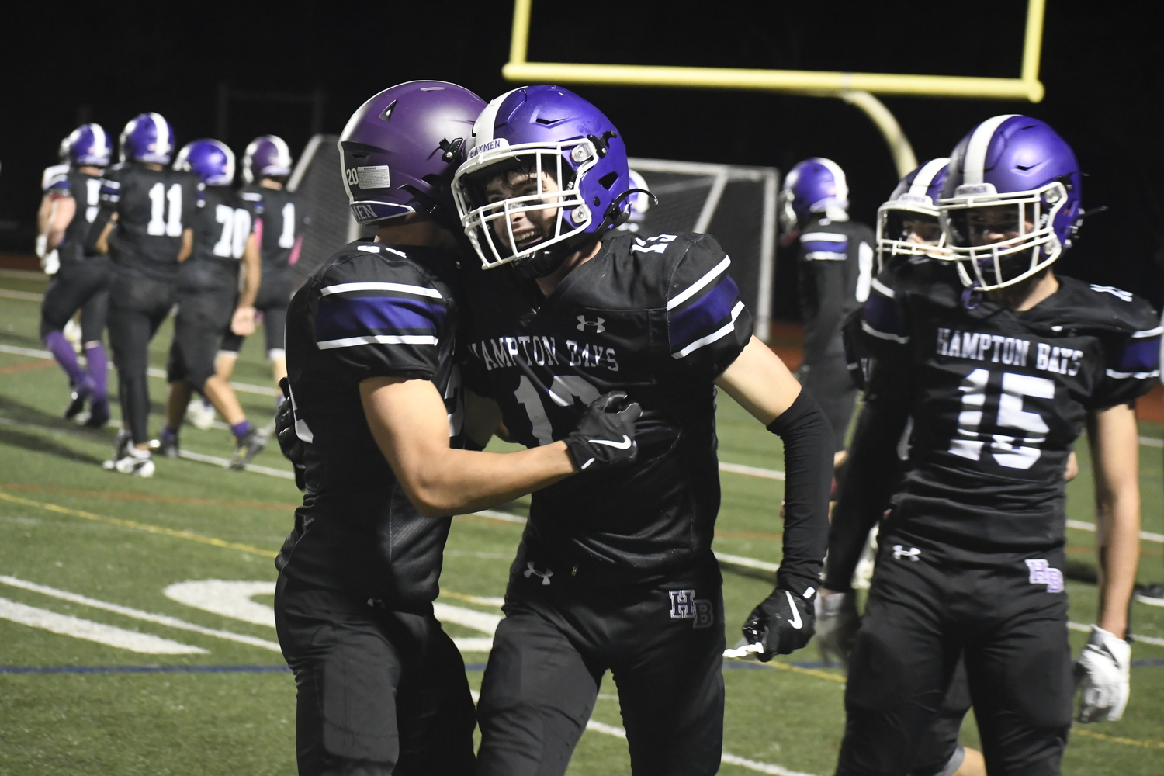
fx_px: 3880
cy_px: 388
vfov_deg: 11.4
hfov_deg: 17.1
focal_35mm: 120
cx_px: 582
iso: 6400
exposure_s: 1/200
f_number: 4.8
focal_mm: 80
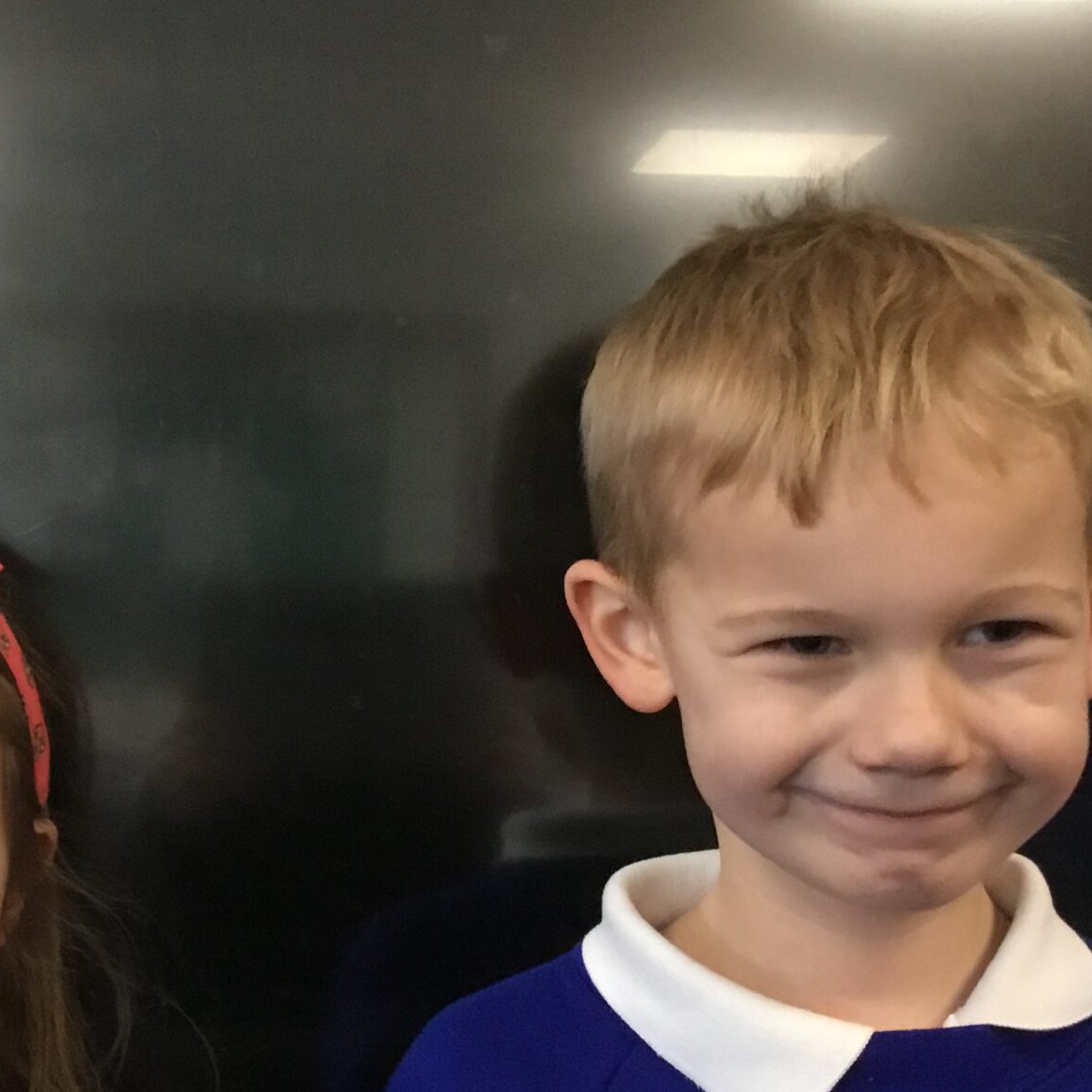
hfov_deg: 28.3
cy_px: 569
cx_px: 319
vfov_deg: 28.6
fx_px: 2141
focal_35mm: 60
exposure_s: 1/33
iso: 250
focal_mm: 3.3
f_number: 2.4
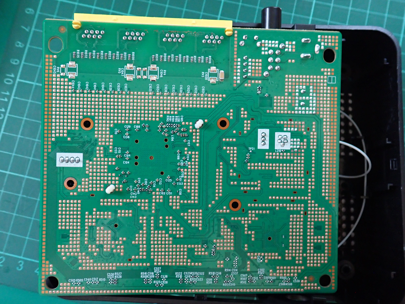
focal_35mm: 30
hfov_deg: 60.0
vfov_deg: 46.8
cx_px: 202
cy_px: 152
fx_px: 351
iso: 640
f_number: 2.3
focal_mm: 5.4
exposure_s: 1/30
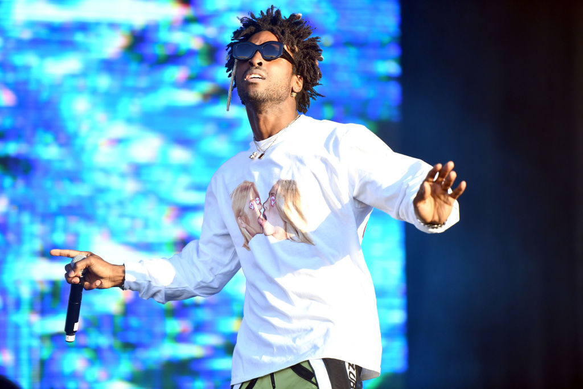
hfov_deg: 10.3
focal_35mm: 200
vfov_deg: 6.9
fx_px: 3239
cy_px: 194
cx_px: 292
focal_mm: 200
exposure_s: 1/1600
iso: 800
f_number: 3.5
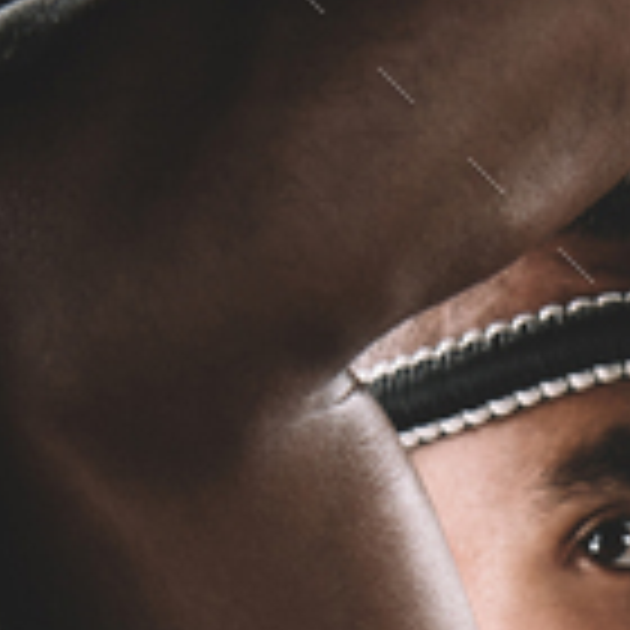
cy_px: 1130
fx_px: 3542
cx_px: 778
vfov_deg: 9.7
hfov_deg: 10.0
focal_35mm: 172
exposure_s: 1/250
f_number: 5.6
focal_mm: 32
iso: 250
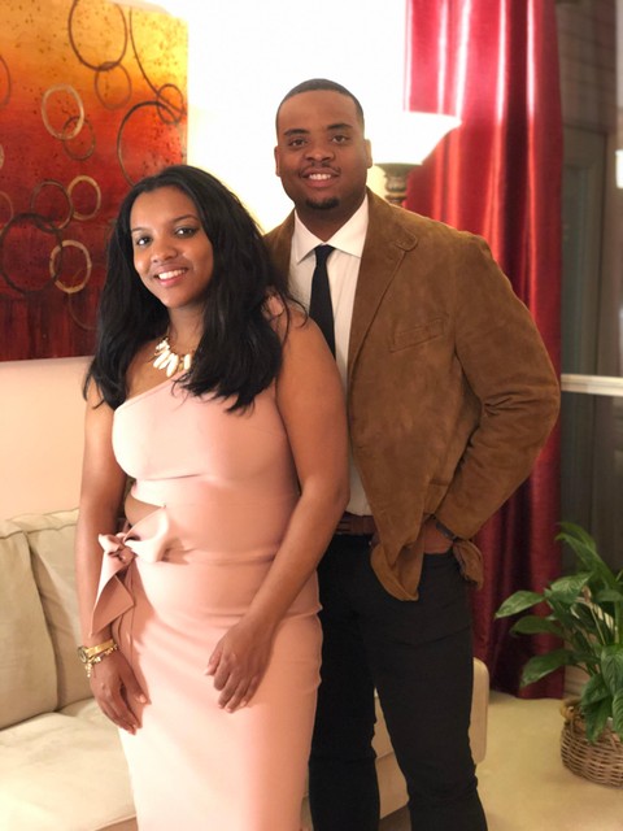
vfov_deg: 36.8
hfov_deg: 28.0
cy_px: 416
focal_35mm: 52
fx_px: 1248
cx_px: 312
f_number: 2.4
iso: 250
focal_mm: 6
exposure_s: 1/8
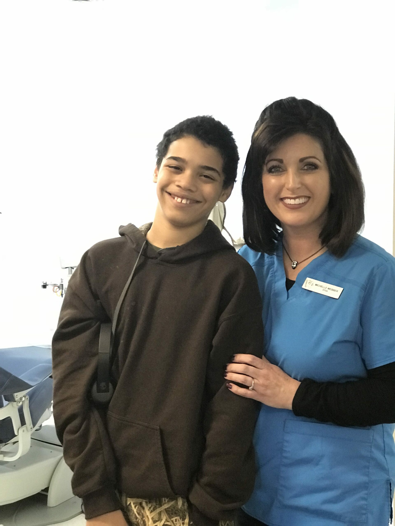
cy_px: 263
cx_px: 198
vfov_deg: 33.8
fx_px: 867
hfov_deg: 25.7
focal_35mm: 57
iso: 800
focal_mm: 6.6
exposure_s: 1/60
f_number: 2.8
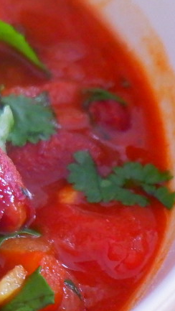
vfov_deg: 9.3
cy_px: 152
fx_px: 1911
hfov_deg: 5.0
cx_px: -295
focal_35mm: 232
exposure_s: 1/28
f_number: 5.2
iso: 3200
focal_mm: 36.3
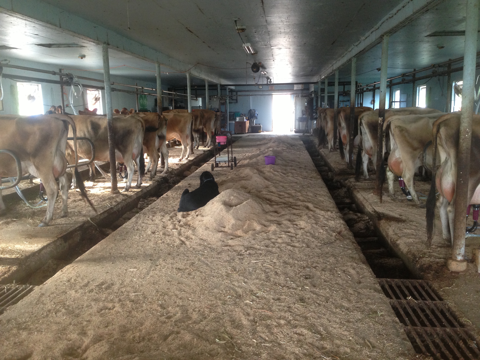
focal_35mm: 33
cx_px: 240
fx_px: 458
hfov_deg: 55.4
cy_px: 180
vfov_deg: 42.9
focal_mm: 4.13
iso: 160
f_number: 2.4
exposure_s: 1/20
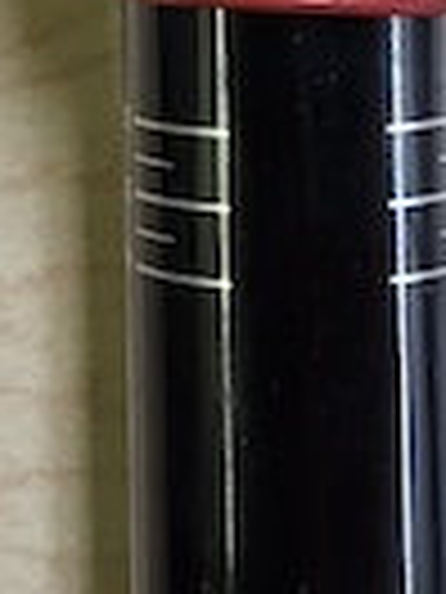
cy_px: -486
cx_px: 122
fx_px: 2714
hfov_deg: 9.4
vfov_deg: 11.6
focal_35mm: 158
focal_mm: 5.4
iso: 200
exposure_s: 1/120
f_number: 1.8
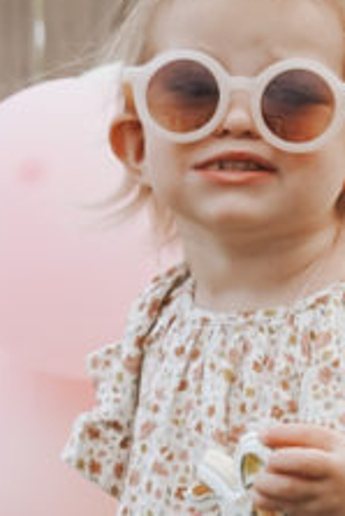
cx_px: 450
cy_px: 613
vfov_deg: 10.5
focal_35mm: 193
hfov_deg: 7.1
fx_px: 2770
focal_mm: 28
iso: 100
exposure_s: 1/200
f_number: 4
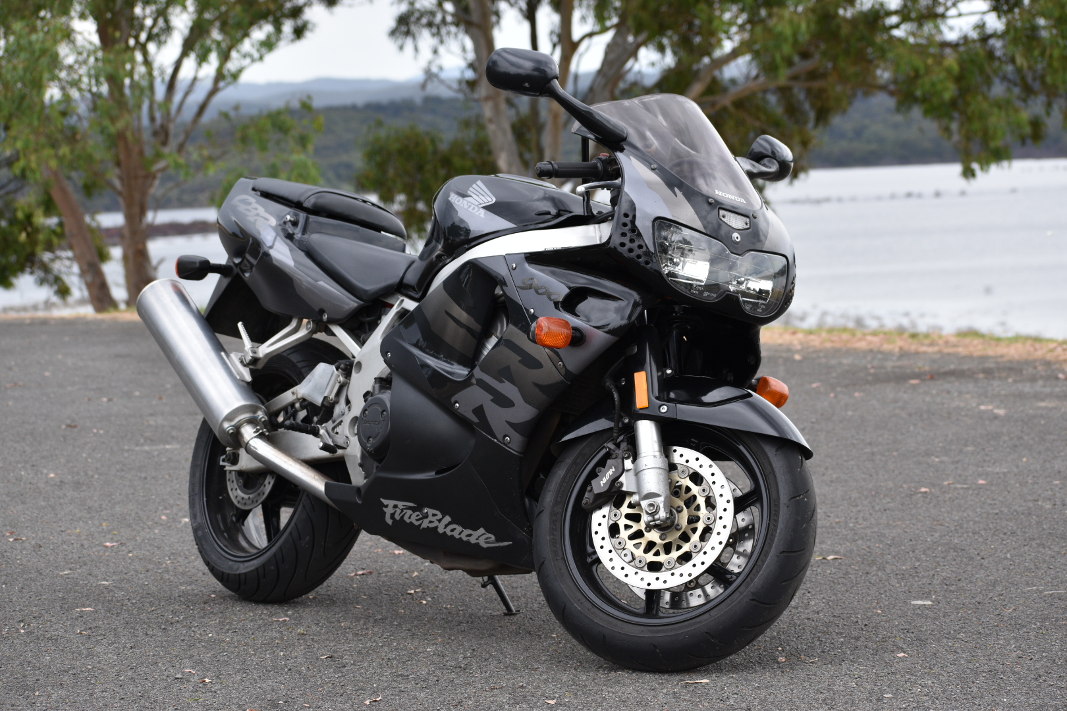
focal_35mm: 105
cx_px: 534
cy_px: 356
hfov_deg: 19.5
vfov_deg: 13.0
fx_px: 3112
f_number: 5.6
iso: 250
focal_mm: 70
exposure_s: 1/500
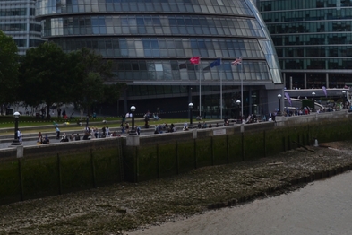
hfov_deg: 23.1
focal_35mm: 88
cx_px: 164
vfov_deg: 14.8
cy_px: -77
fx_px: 860
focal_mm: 20
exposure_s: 1/250
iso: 100
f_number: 8
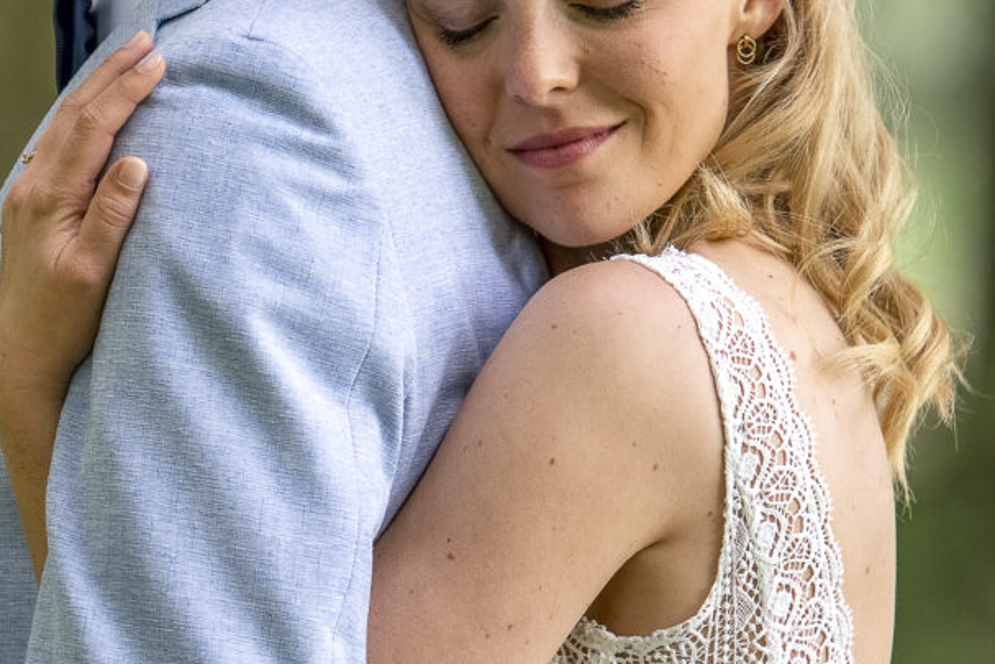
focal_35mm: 481
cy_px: 407
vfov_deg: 2.9
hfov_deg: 4.3
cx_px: 314
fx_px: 13297
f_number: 4
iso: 800
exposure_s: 1/200
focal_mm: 190
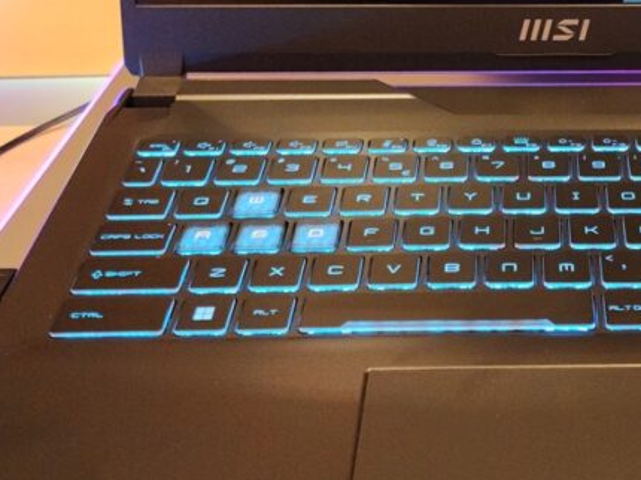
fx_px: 1129
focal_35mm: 61
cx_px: 547
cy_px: 86
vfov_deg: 23.6
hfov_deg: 30.6
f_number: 1.8
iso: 320
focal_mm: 6.4
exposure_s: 1/40
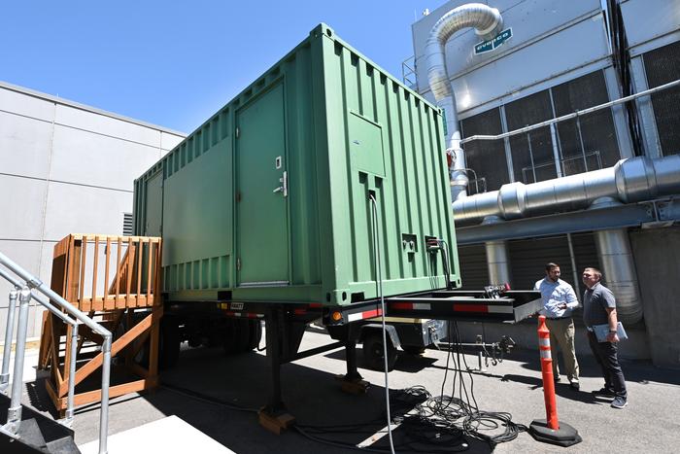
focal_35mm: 17
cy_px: 227
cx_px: 340
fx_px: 321
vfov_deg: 70.5
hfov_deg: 93.3
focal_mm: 17
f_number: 9
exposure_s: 1/320
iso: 200
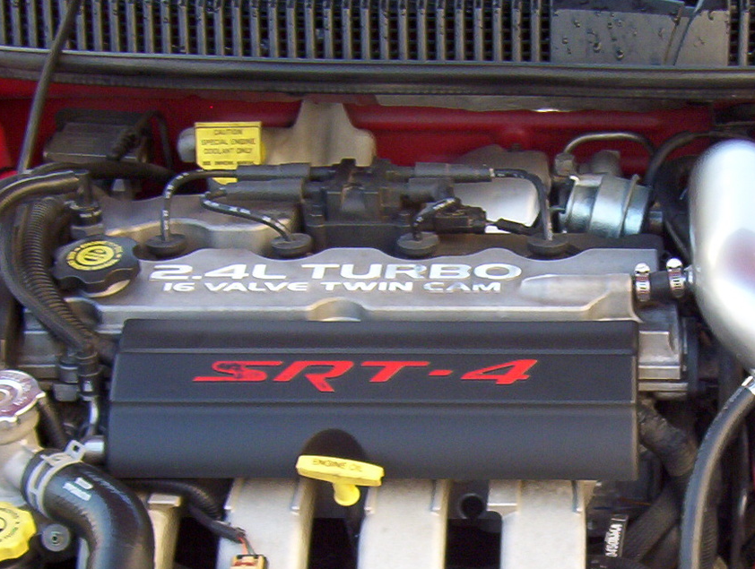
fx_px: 1486
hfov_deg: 27.9
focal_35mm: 68
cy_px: 481
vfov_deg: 21.3
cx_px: 603
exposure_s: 1/33.5
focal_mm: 5.54
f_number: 2.76
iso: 100
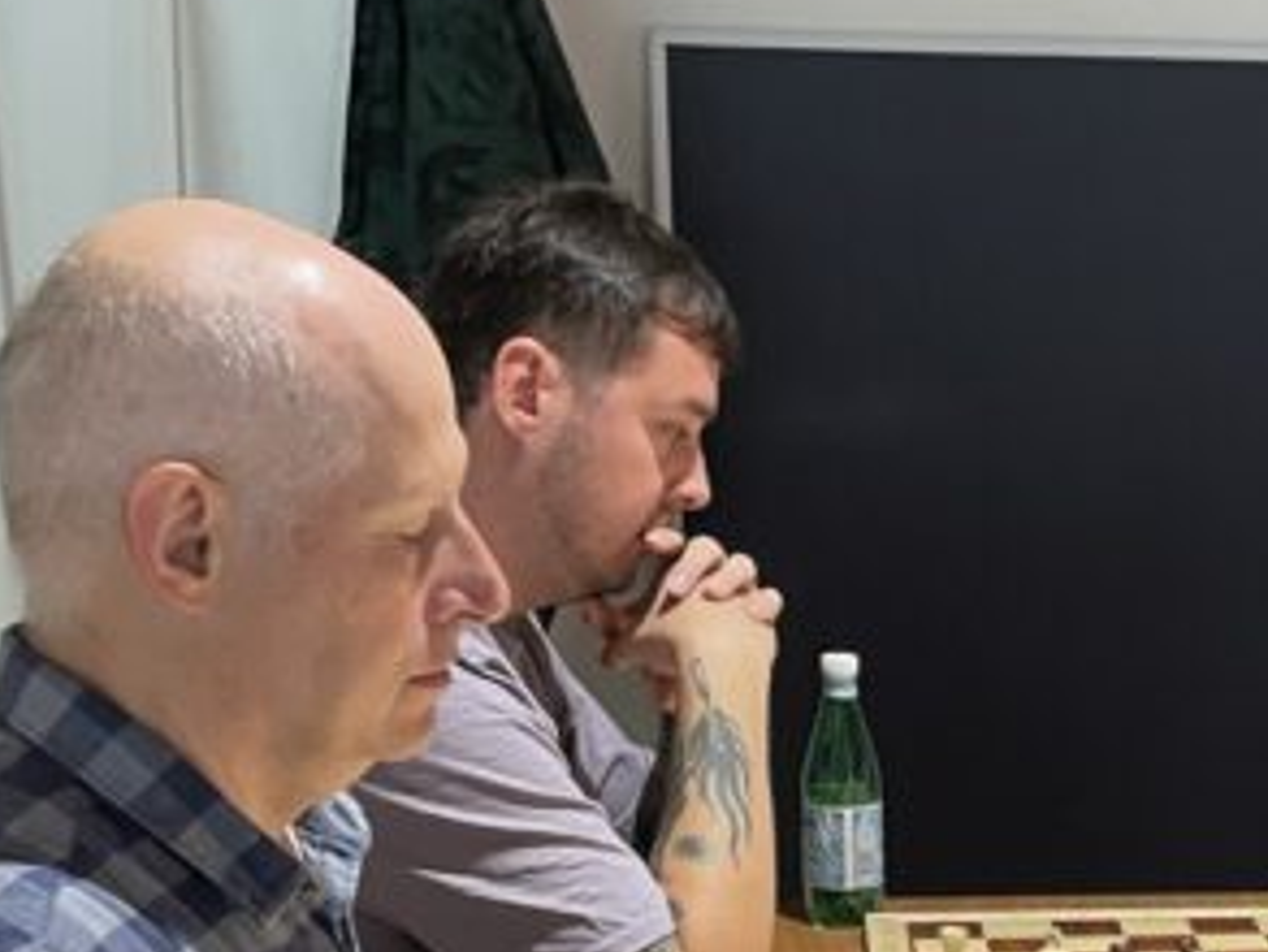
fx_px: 3188
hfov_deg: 21.5
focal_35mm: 87
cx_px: 1337
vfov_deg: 16.5
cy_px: 1036
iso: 100
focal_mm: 4.2
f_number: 1.6
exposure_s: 1/50
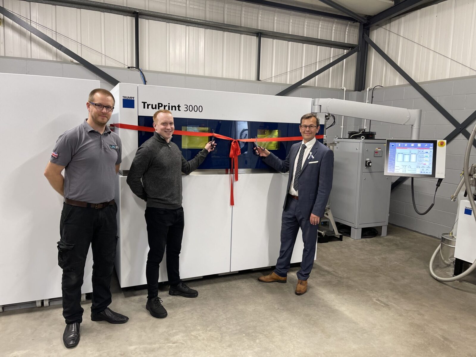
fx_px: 358
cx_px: 238
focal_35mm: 26
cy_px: 178
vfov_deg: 53.1
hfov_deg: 67.3
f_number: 1.6
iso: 160
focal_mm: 5.1
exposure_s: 1/50
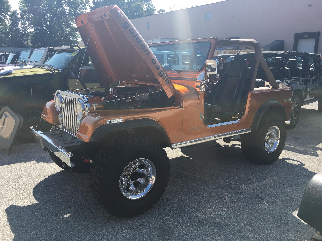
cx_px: 161
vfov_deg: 48.2
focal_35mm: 29
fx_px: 270
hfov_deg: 61.7
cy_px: 120
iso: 25
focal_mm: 4.15
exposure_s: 1/1040
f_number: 2.2
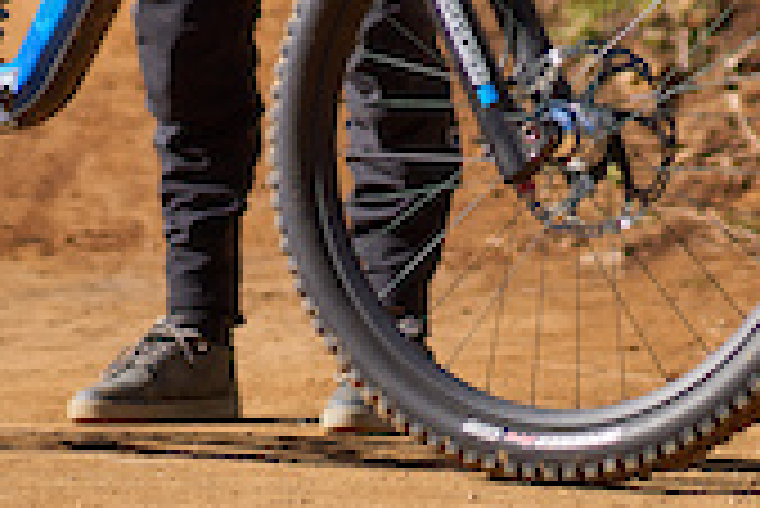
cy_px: -551
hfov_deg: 7.9
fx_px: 5493
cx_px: 558
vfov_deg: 5.2
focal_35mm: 260
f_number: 1.8
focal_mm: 55
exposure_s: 1/4000
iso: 100
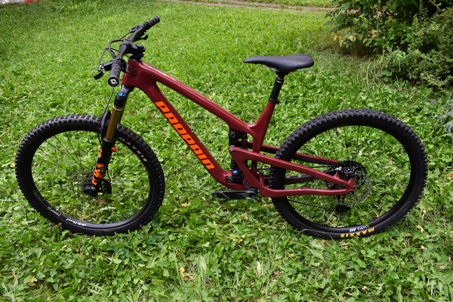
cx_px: 226
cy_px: 151
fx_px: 377
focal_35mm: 30
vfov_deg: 43.6
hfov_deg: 61.9
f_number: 5.6
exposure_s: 1/250
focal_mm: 20
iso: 400
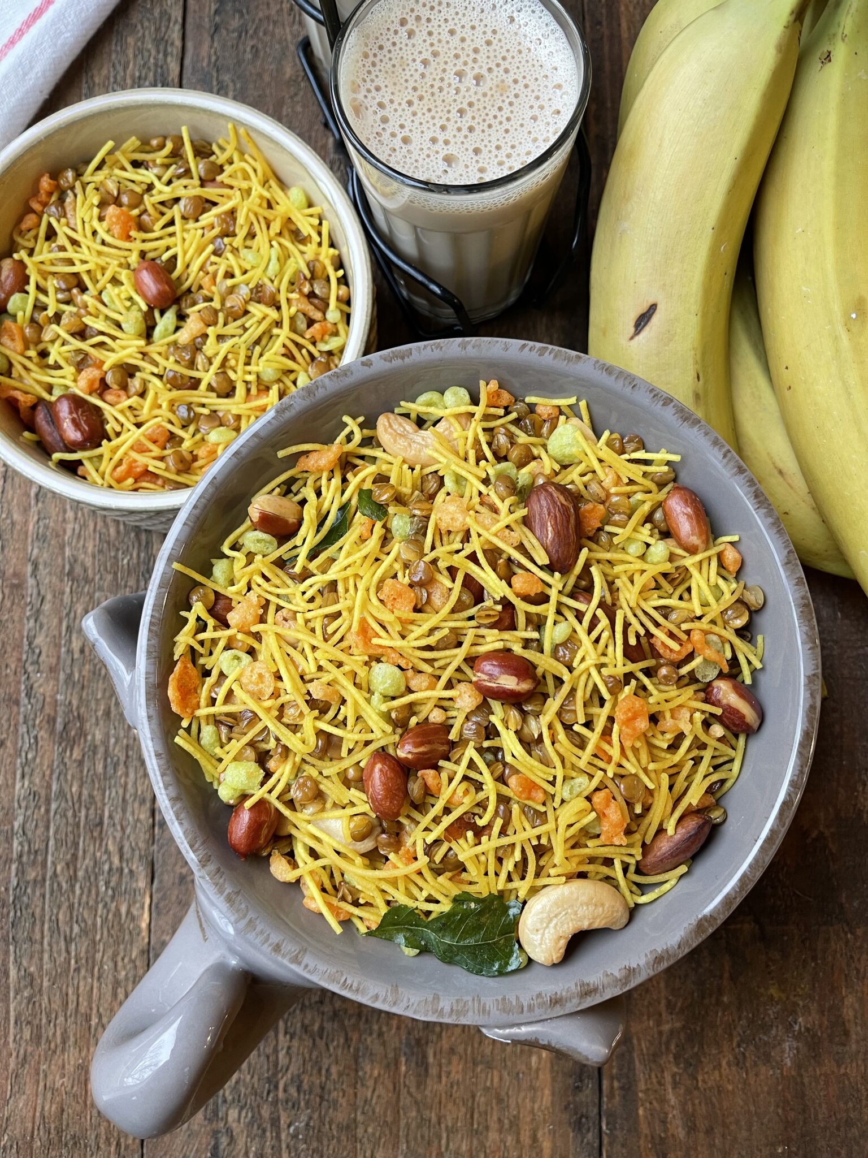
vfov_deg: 67.3
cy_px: 579
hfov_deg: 53.1
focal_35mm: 26
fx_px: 869
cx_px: 434
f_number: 1.6
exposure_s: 1/60
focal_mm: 5.1
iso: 100
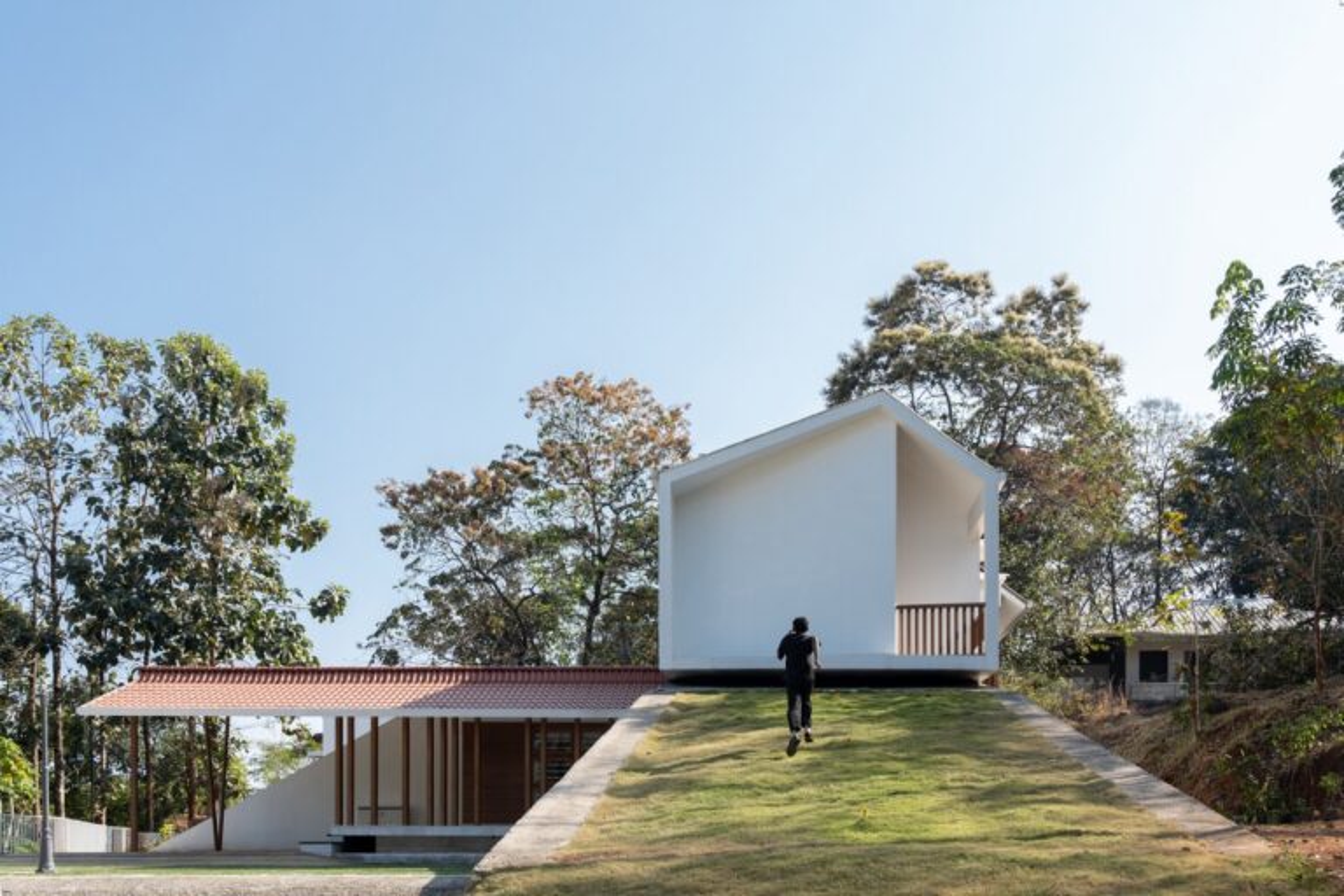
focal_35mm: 34
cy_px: 448
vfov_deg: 38.9
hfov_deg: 55.8
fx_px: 1269
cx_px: 672
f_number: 7.1
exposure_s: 1/400
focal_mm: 34
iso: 320
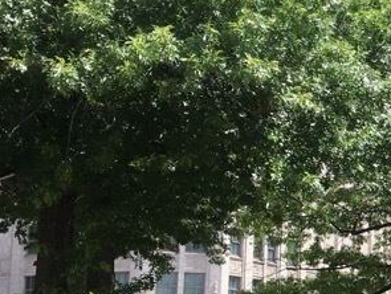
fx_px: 1199
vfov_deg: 13.9
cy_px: 245
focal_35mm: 106
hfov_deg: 16.4
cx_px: 638
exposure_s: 1/793
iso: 25
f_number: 2.2
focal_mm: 4.15
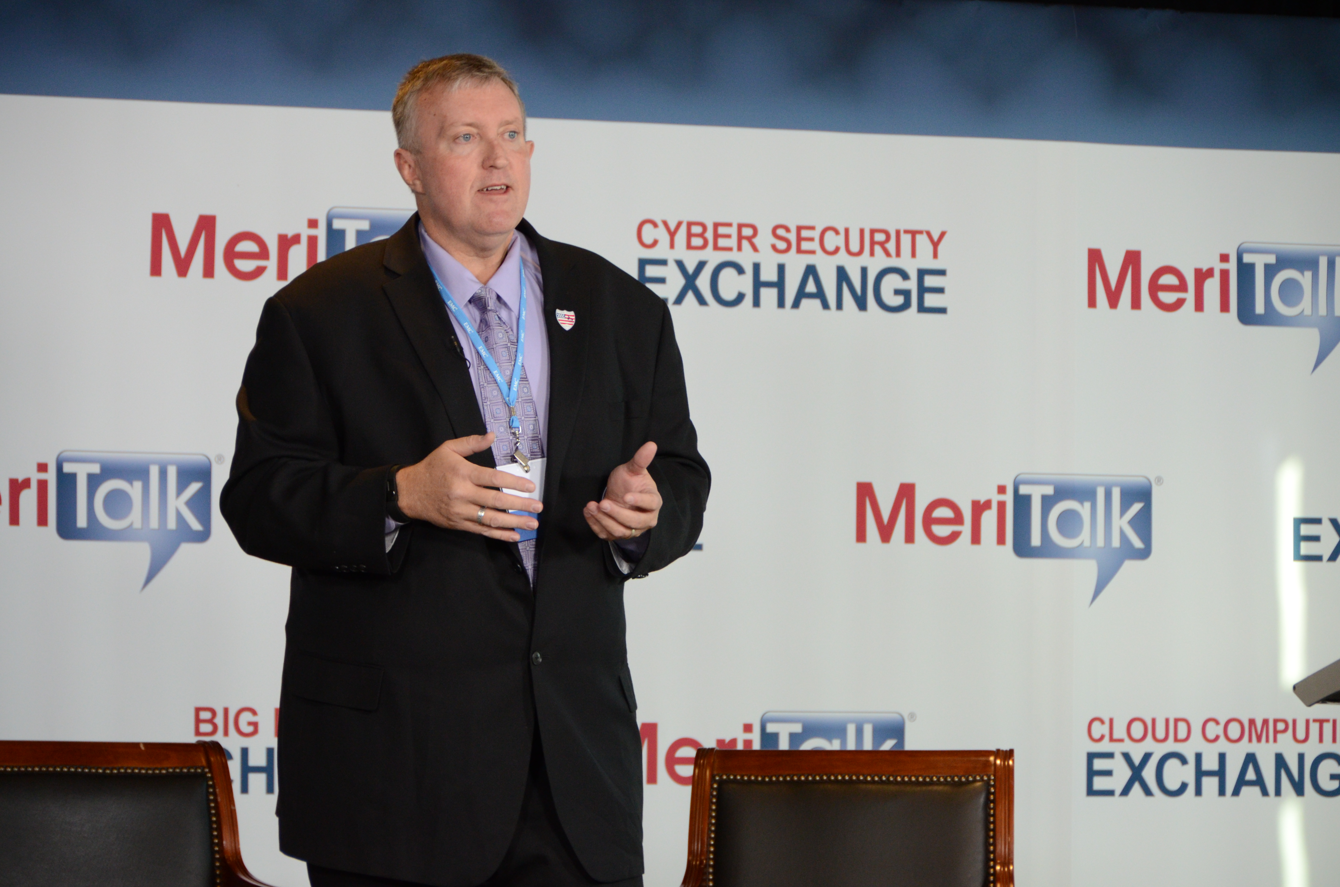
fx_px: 7243
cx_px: 670
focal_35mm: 195
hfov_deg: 10.6
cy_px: 444
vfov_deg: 7.0
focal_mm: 130
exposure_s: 1/60
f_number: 5.6
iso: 1250
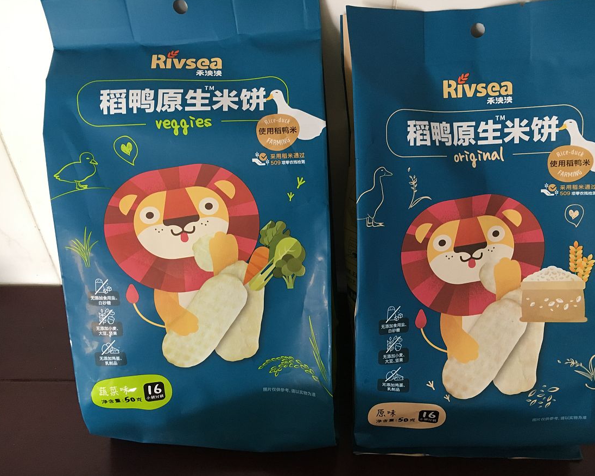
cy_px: 241
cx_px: 322
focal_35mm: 31
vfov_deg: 47.1
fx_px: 546
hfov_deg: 57.1
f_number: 2.2
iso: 160
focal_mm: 4.15
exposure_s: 1/33
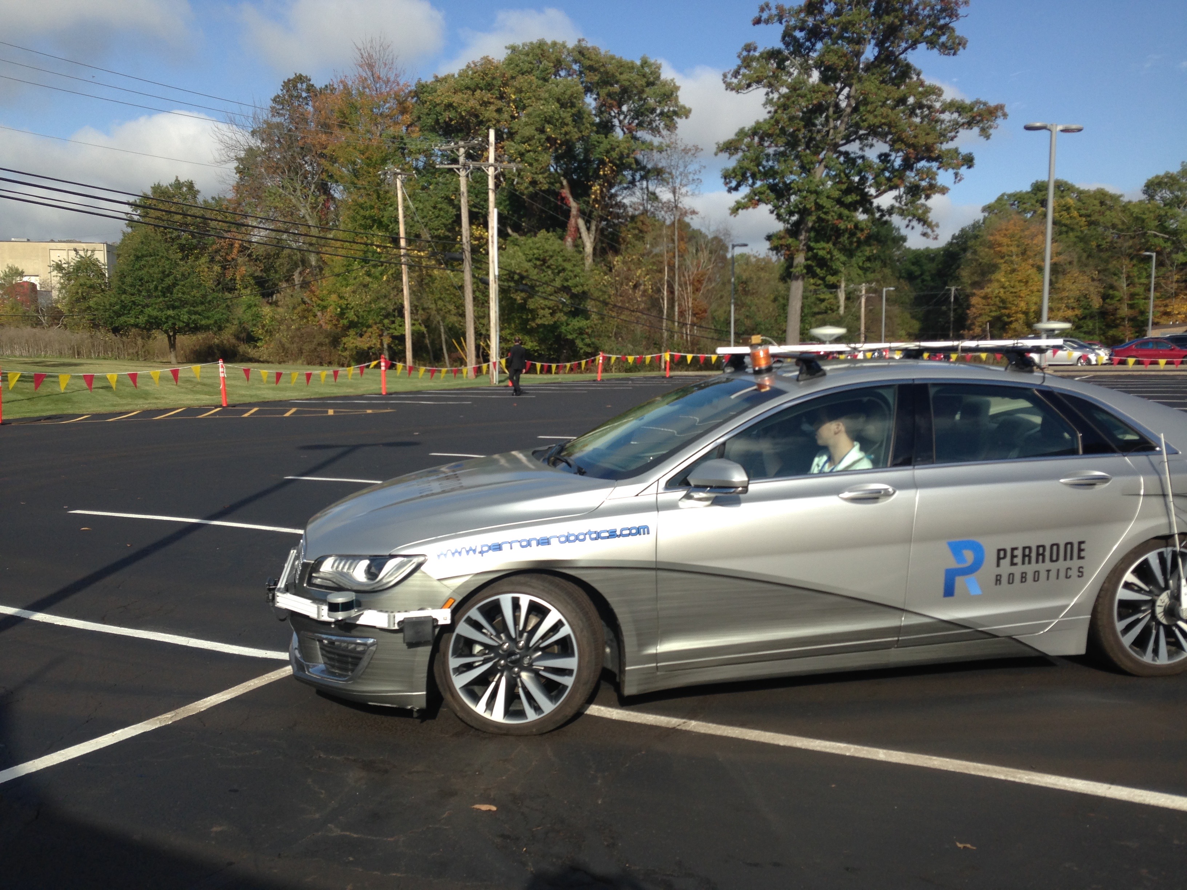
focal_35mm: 33
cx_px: 594
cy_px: 445
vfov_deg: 42.9
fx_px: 1132
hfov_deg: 55.4
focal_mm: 4.12
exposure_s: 1/1427
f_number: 2.4
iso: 50
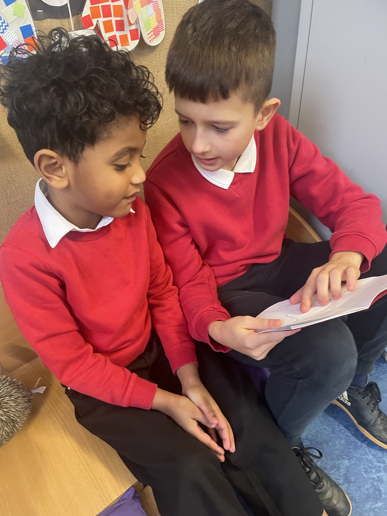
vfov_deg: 67.3
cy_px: 258
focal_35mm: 26
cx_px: 194
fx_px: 388
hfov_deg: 53.1
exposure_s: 1/50
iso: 250
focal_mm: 4.2
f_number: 1.6
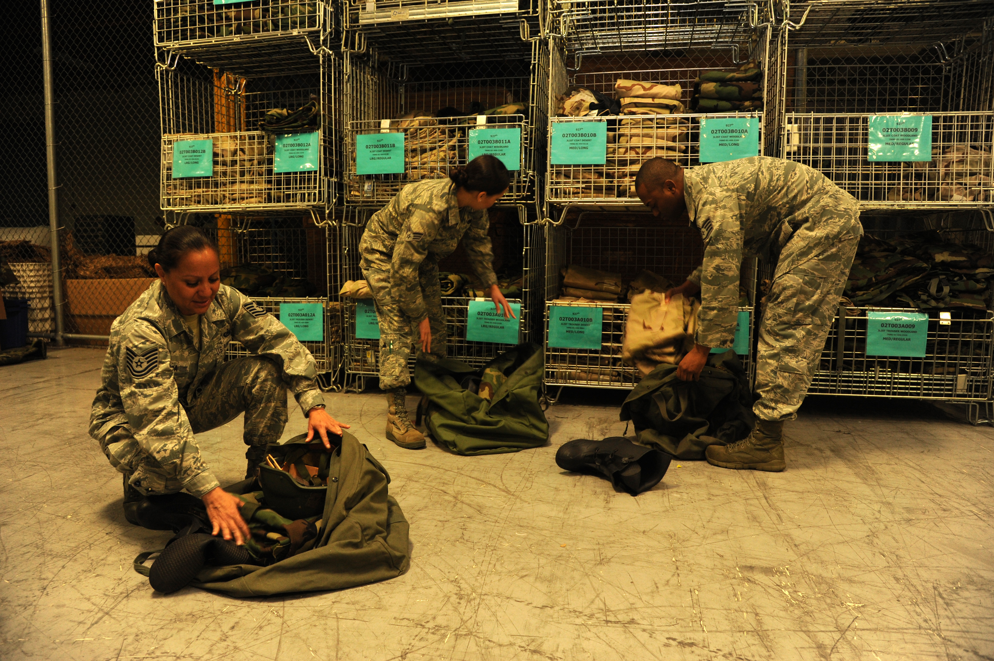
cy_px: 330
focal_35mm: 24
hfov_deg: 73.8
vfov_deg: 53.1
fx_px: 662
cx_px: 497
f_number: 5.6
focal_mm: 24
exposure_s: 1/60
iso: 1250
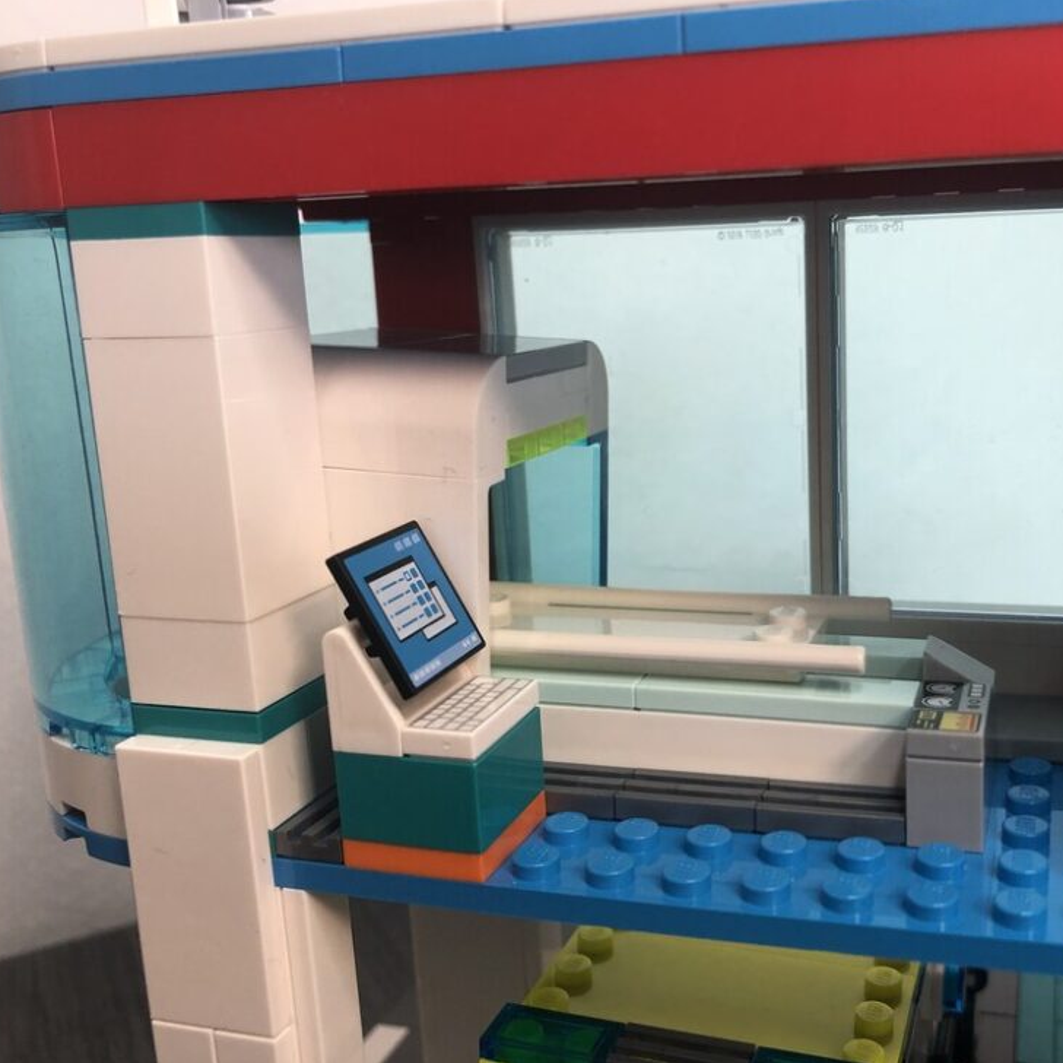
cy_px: 518
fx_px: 1181
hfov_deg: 47.6
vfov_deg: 48.4
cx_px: 717
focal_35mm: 34
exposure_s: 1/30
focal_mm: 3.99
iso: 25
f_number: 1.8
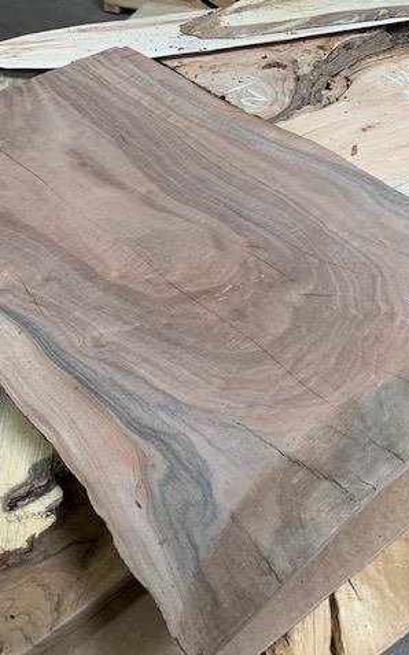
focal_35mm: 37
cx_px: 154
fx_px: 660
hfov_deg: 34.3
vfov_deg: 52.8
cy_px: 327
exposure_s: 1/86
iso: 100
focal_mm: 4.25
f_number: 1.8
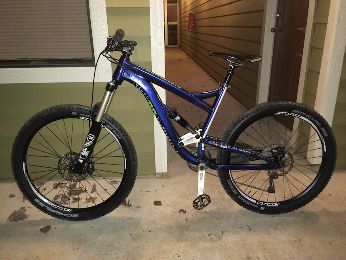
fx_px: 290
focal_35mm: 29
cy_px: 130
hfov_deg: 61.7
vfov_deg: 48.2
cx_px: 173
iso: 250
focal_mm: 4.15
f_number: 2.2
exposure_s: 1/16
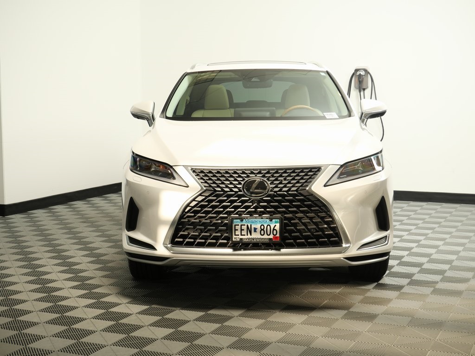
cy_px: 178
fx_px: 741
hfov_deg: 35.5
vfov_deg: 27.0
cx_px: 238
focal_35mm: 54
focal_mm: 27
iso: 250
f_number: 5.6
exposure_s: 1/200
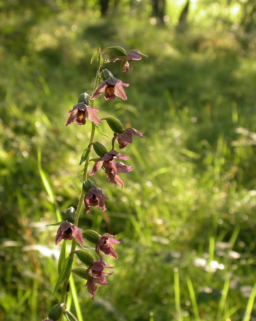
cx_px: 129
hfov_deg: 19.4
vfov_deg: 24.1
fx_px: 749
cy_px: 165
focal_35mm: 79
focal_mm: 15.5
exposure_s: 1/21.6
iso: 100
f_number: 5.5
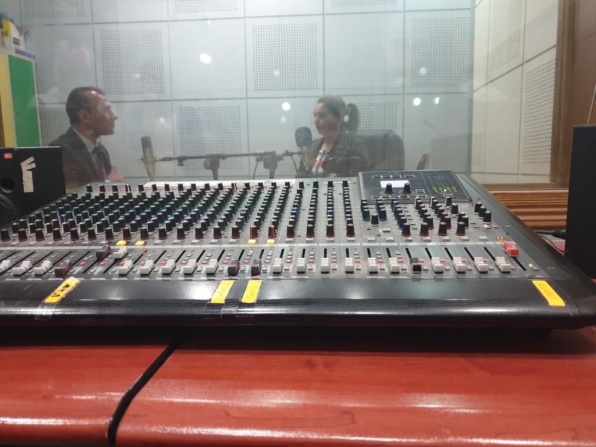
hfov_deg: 67.3
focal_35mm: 26
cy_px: 224
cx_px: 298
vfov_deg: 53.1
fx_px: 448
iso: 250
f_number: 1.5
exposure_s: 1/17
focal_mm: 4.3
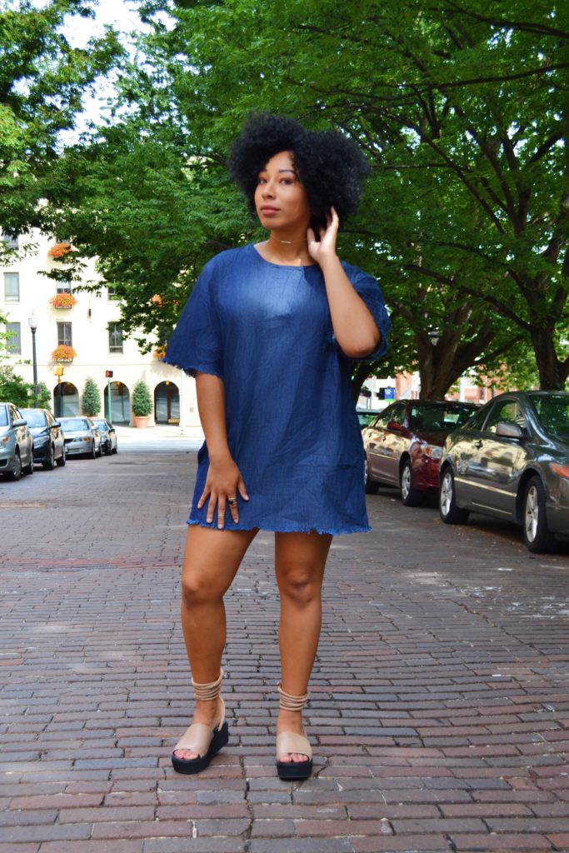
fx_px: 995
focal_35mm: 42
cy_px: 426
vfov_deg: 46.4
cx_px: 284
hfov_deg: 31.9
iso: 200
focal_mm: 28
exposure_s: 1/250
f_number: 4.5
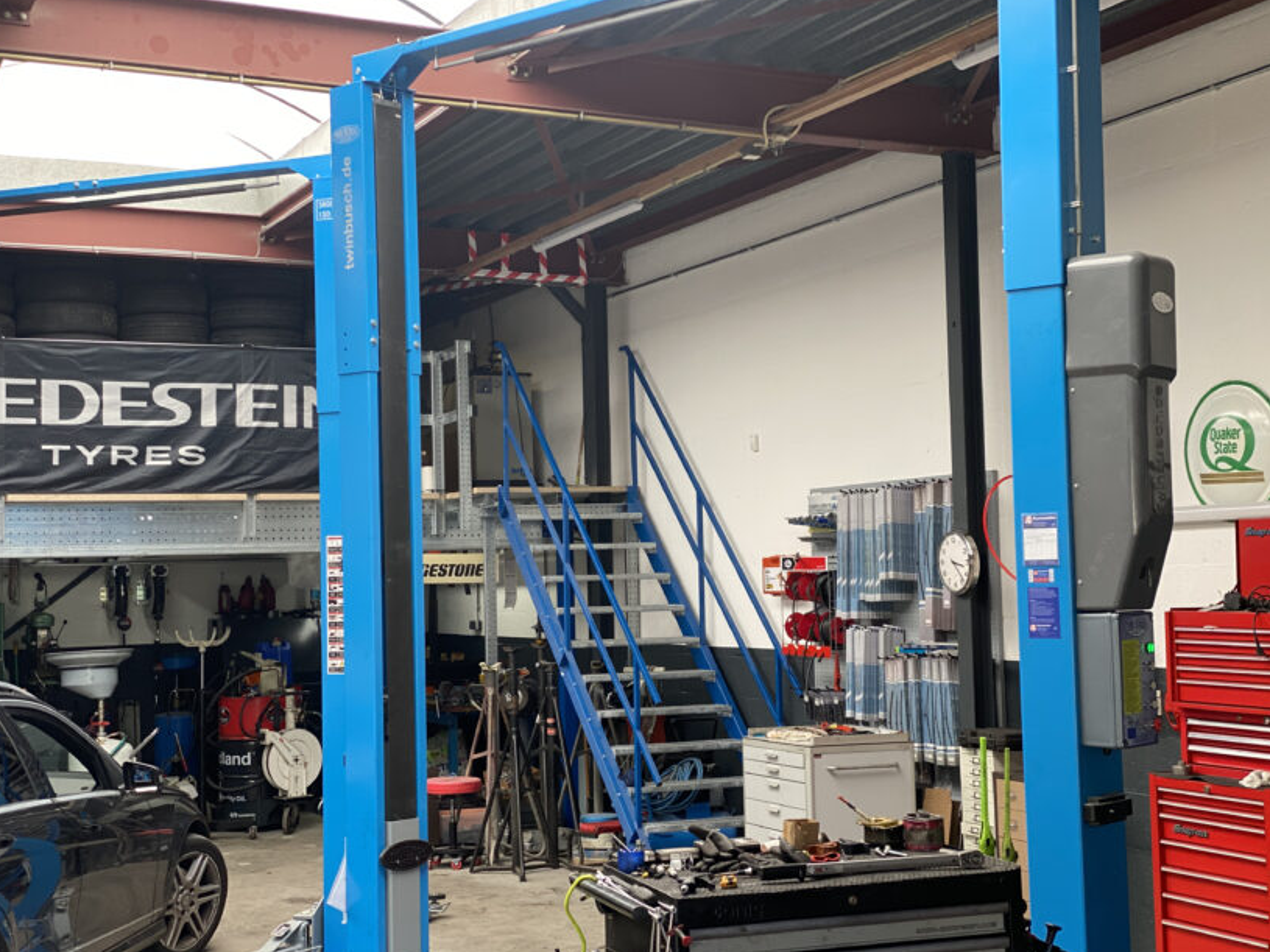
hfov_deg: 36.2
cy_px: 474
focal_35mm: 53
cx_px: 626
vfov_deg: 27.5
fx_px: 1944
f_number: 2
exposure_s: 1/122
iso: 50
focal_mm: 6
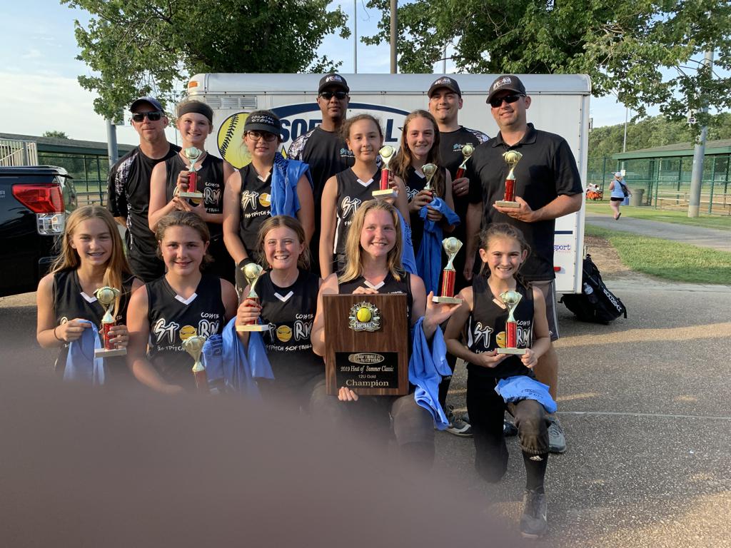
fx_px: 549
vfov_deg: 53.1
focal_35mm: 26
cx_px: 366
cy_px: 274
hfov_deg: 67.3
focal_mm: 4.25
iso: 25
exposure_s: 1/270
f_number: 1.8
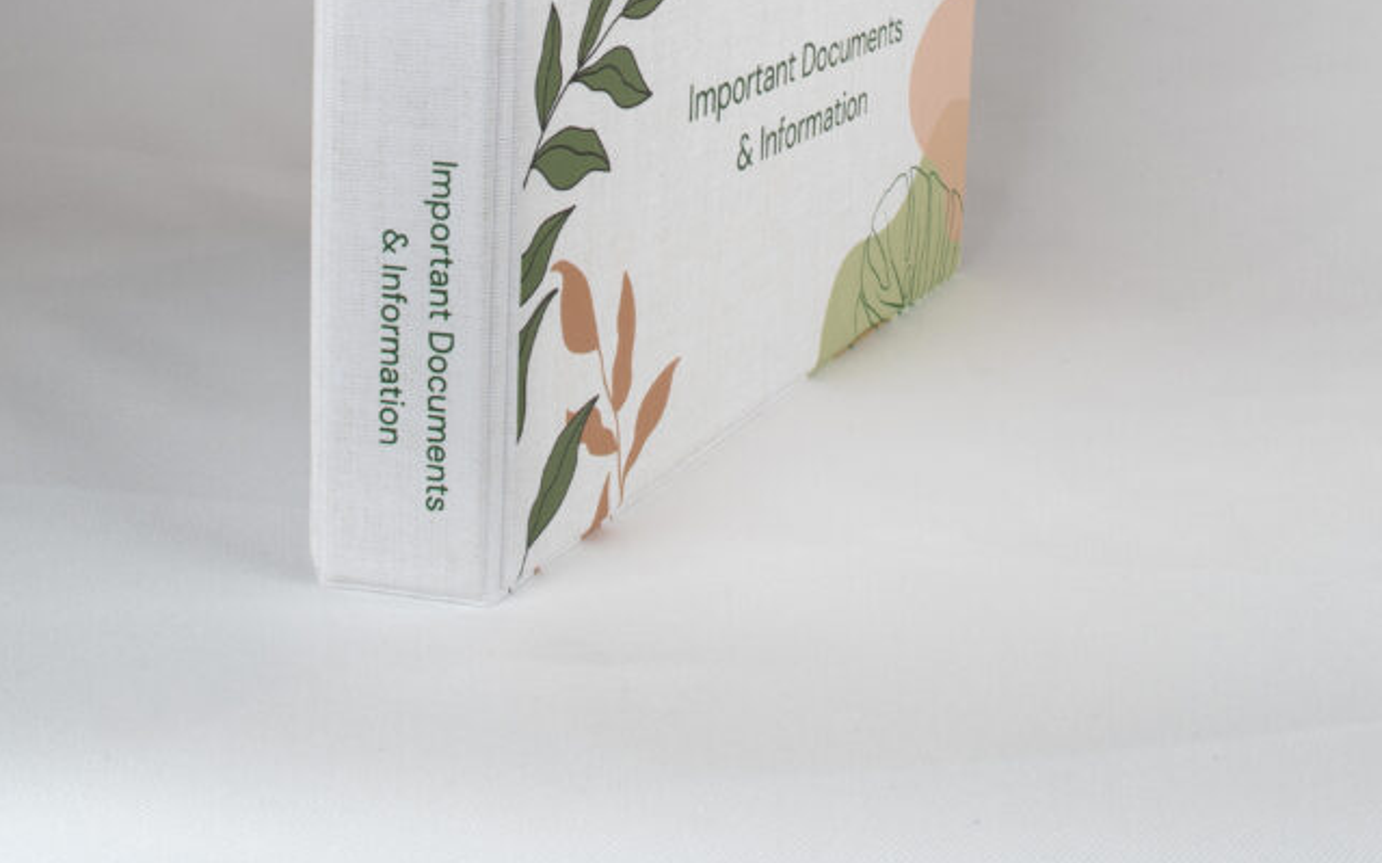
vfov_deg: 23.7
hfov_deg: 41.1
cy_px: -203
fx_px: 1845
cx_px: 702
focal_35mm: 49
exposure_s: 1/3
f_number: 20
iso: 50
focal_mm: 20
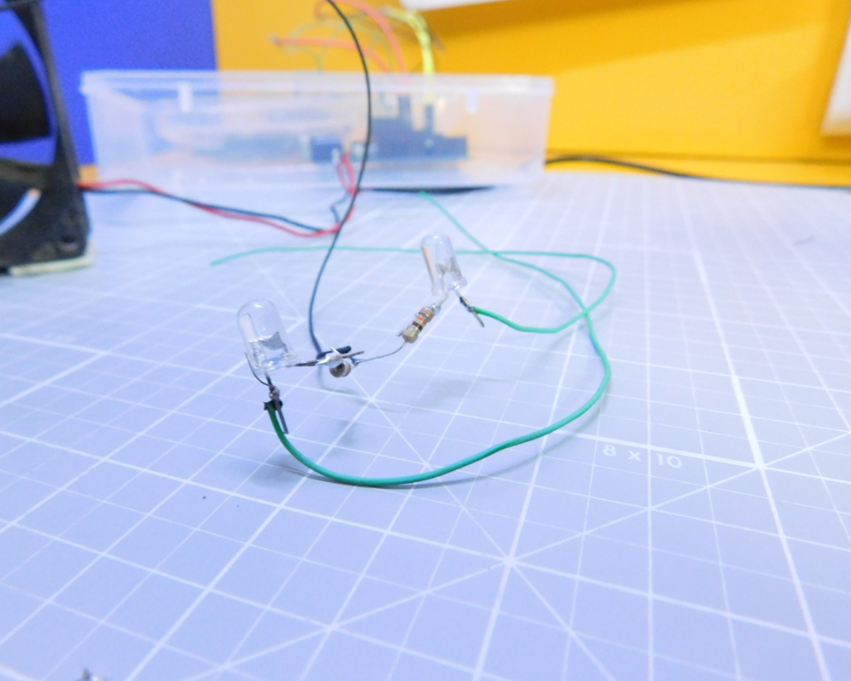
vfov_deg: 58.8
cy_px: 340
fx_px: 605
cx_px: 399
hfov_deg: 70.2
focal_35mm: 24
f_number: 3
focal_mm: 4
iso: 720
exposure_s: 1/8
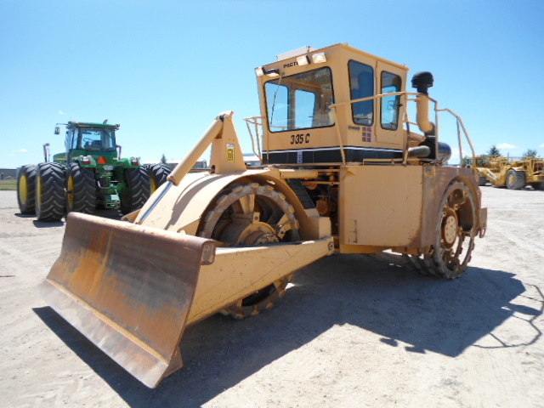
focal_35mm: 26
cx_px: 272
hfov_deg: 67.3
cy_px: 204
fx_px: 409
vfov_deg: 53.1
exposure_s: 1/800
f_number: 2.8
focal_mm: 4.7
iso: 80
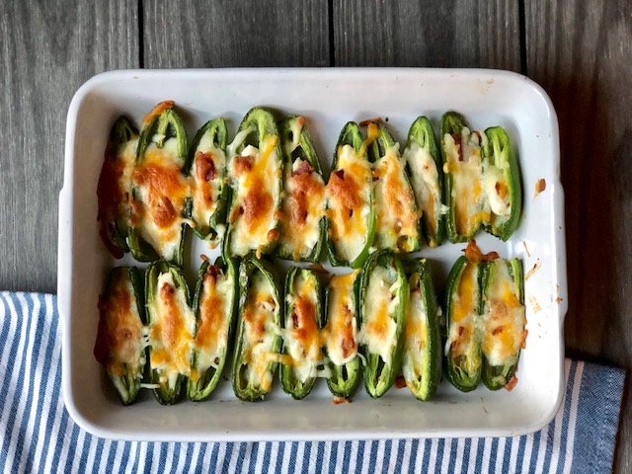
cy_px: 237
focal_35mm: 57
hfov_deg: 33.8
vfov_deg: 25.7
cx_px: 316
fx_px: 1041
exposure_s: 1/30
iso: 320
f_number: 2.8
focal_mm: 6.6
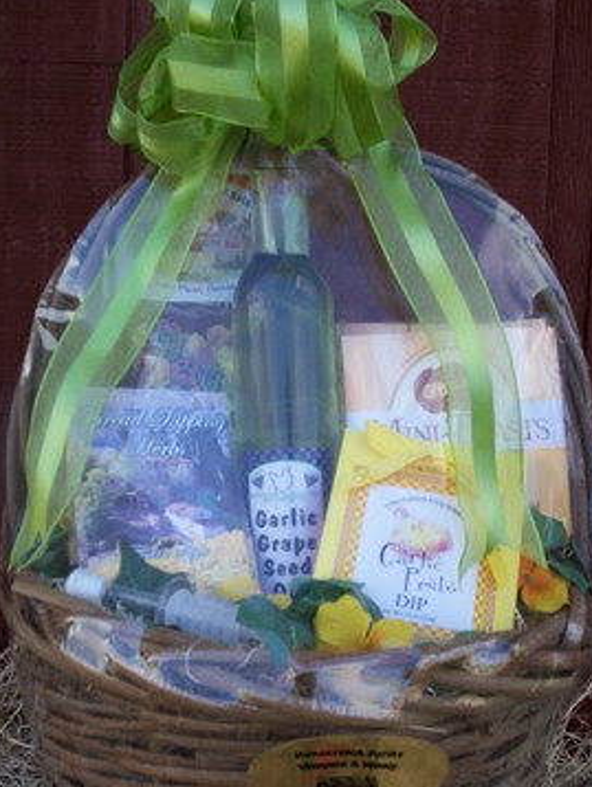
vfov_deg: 41.9
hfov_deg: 32.2
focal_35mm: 45
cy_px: 470
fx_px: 1025
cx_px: 315
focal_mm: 5.9
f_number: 4.5
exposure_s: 1/169
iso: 100
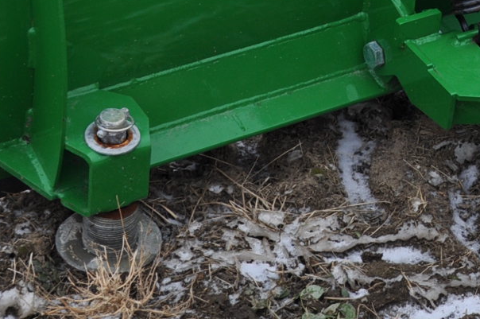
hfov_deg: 13.4
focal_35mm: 149
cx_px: 573
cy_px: -37
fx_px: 1984
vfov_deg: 9.1
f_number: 7.1
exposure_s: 1/200
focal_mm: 28
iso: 200
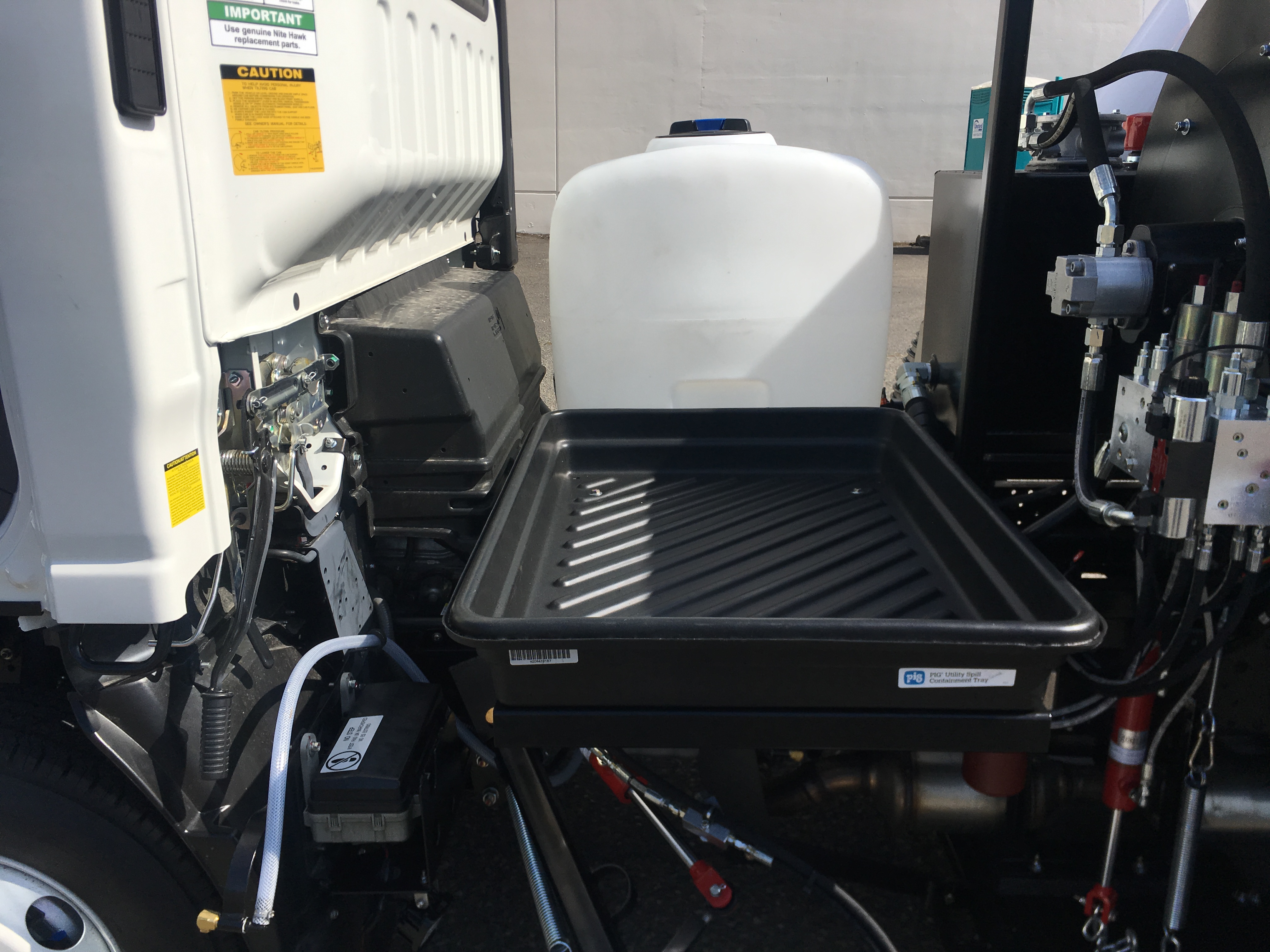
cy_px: 476
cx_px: 635
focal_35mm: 29
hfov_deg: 61.7
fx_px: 1064
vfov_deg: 48.2
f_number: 2.2
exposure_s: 1/1603
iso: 25
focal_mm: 4.15
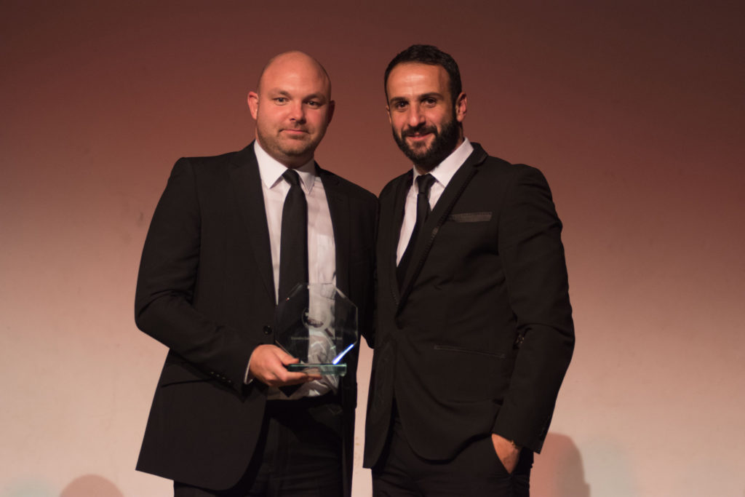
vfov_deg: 9.6
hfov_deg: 14.4
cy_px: 248
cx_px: 372
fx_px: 2949
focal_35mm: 142
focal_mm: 95
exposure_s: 1/160
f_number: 2.8
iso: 1400
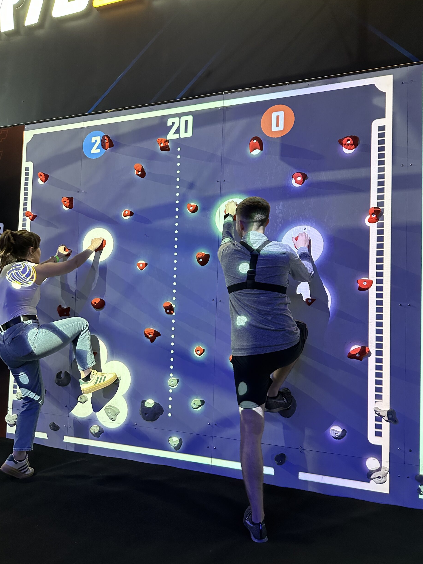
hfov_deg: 54.9
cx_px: 203
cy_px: 288
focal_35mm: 25
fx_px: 407
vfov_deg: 69.4
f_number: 1.78
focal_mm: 6.86
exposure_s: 1/50
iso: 500
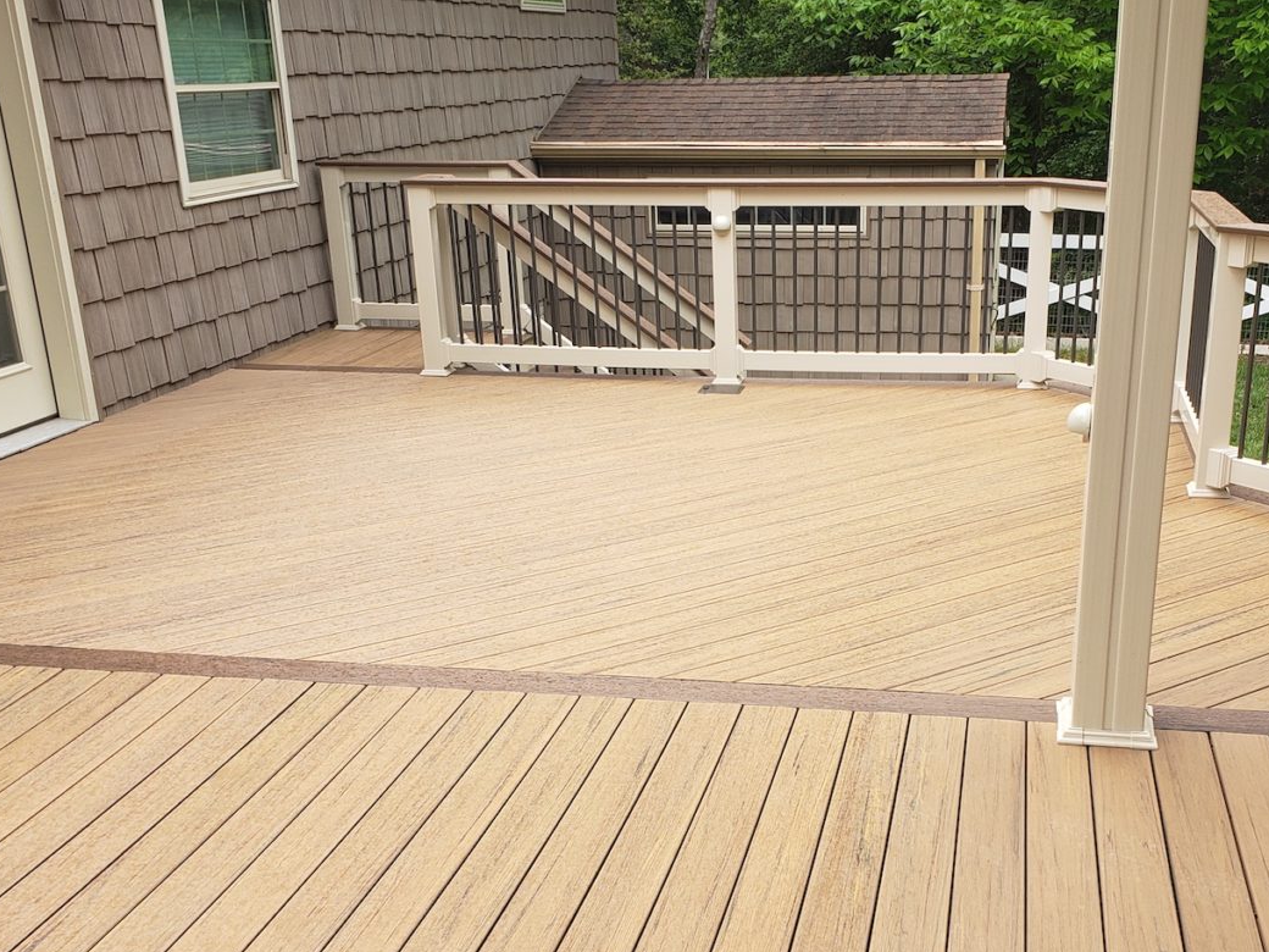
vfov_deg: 35.6
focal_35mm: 40
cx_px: 788
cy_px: 633
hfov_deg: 46.4
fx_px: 1466
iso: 50
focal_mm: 4.3
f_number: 2.4
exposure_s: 1/165
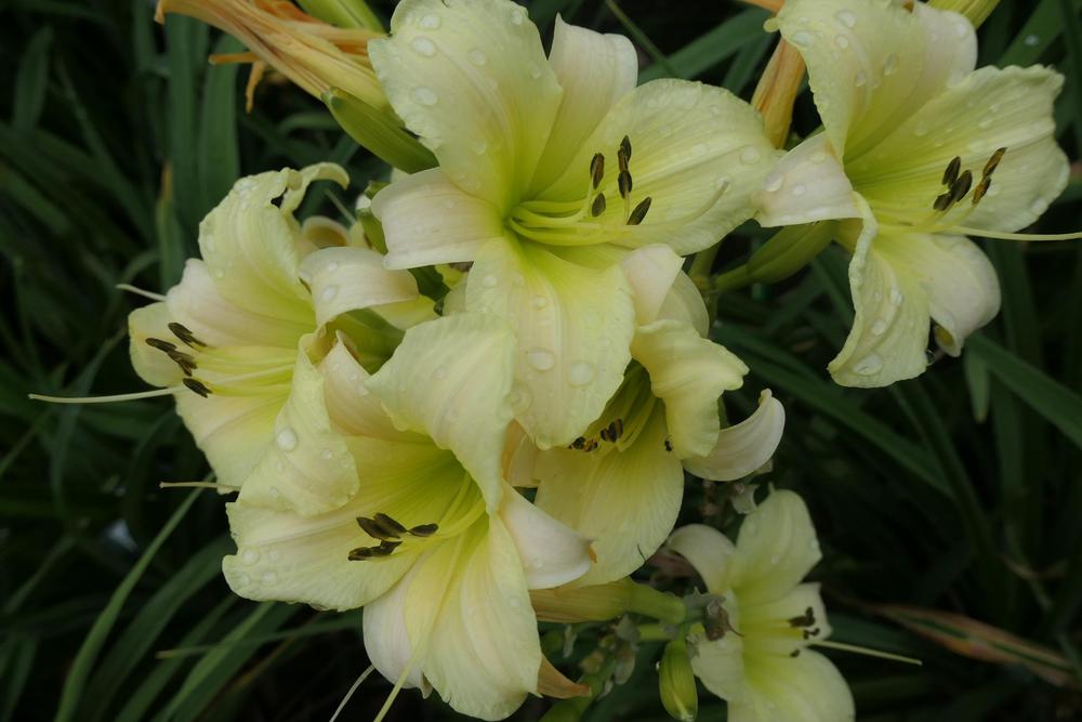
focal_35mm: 24
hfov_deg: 73.7
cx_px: 541
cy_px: 361
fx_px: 721
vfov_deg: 53.1
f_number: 4
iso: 200
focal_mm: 8.8
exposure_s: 1/800
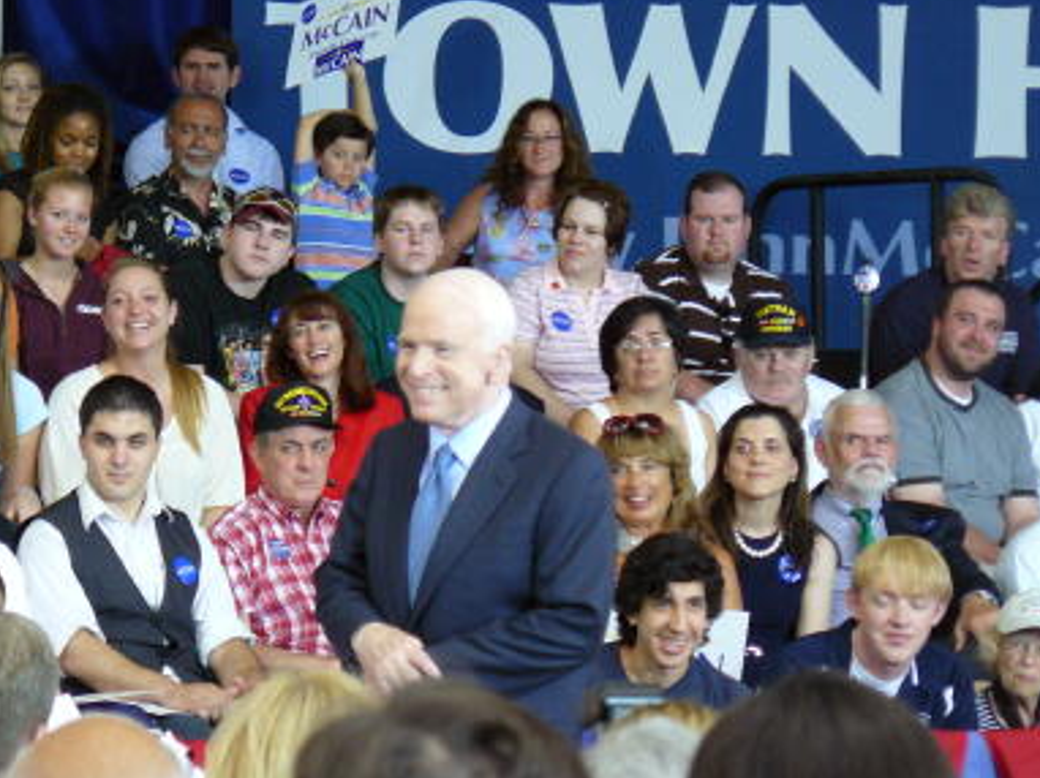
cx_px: 455
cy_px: 415
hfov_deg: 8.1
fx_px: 7386
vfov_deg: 6.0
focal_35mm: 246
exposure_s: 1/30
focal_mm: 34.8
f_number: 3.3
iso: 200
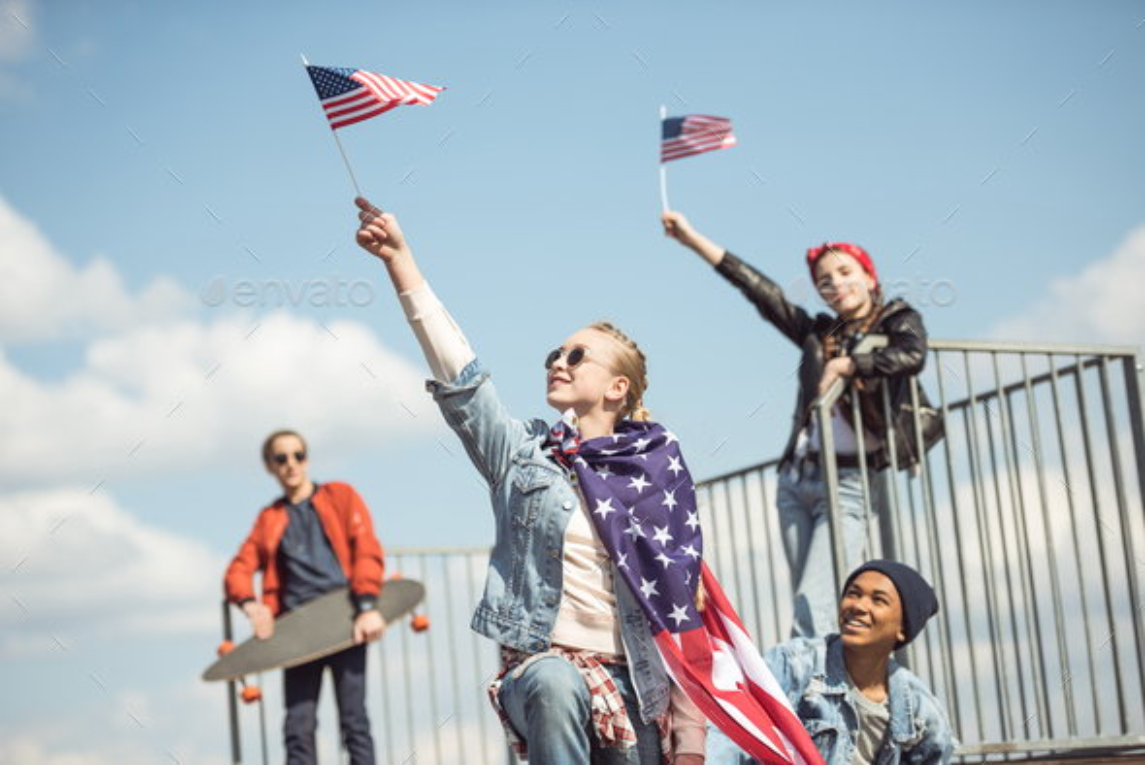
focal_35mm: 95
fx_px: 3023
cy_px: 382
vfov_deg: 14.4
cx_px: 572
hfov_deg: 21.4
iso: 100
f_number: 2.8
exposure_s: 1/2000
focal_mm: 95
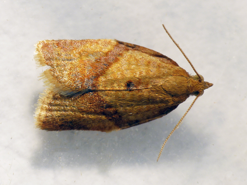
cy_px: 92
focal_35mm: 750
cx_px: 124
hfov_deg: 2.6
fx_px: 5352
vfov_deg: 2.0
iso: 100
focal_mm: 108
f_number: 8
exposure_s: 1/13
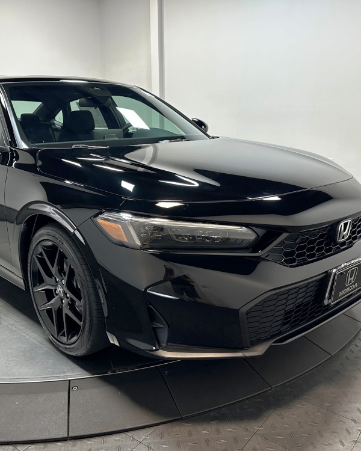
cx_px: 142
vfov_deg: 55.7
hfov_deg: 45.5
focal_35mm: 32
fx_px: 427
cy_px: 228
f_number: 1.78
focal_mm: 6.86
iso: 320
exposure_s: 1/60
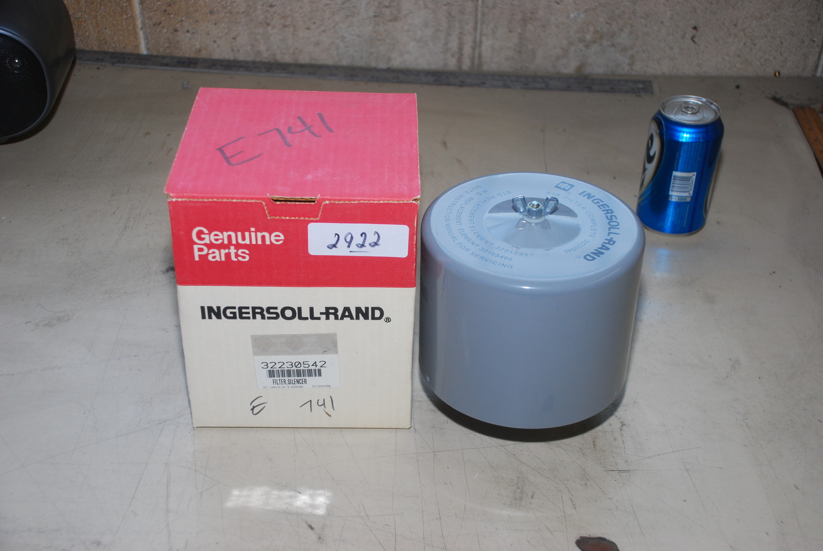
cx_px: 412
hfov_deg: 41.1
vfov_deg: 28.2
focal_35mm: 48
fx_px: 1099
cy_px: 276
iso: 200
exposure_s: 1/60
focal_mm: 32
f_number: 5
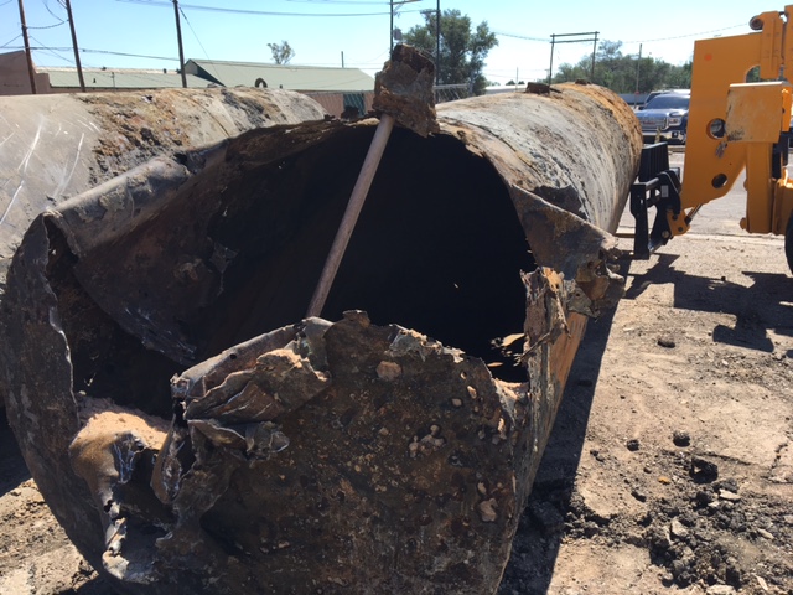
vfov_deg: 48.2
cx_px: 396
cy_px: 298
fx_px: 664
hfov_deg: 61.7
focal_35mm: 29
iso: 25
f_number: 2.2
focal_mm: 4.15
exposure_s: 1/905
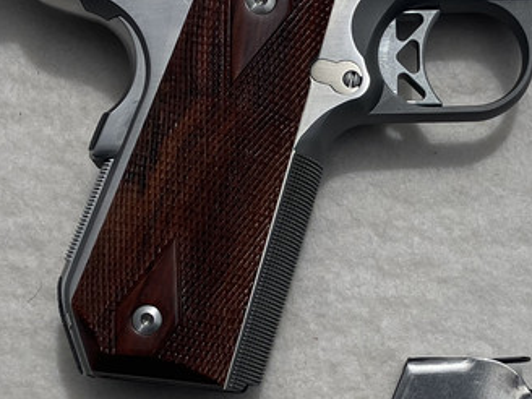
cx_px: 340
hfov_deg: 21.5
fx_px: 1399
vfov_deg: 16.1
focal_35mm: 91
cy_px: 336
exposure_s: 1/5405
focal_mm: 3.99
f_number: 1.8
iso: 32
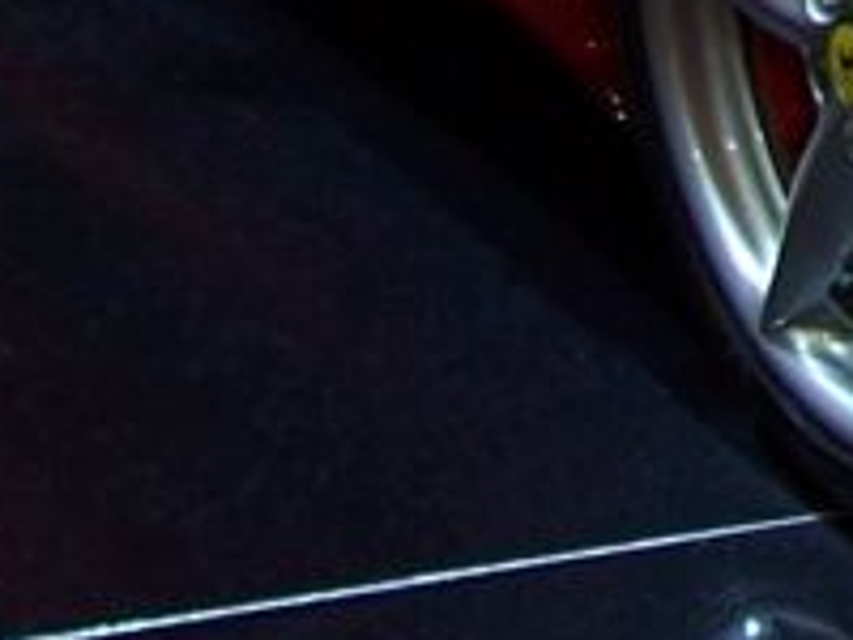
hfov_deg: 10.7
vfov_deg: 8.2
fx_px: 4288
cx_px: 1506
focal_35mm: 174
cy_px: -567
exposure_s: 1/90
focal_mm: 5.6
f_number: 2.7
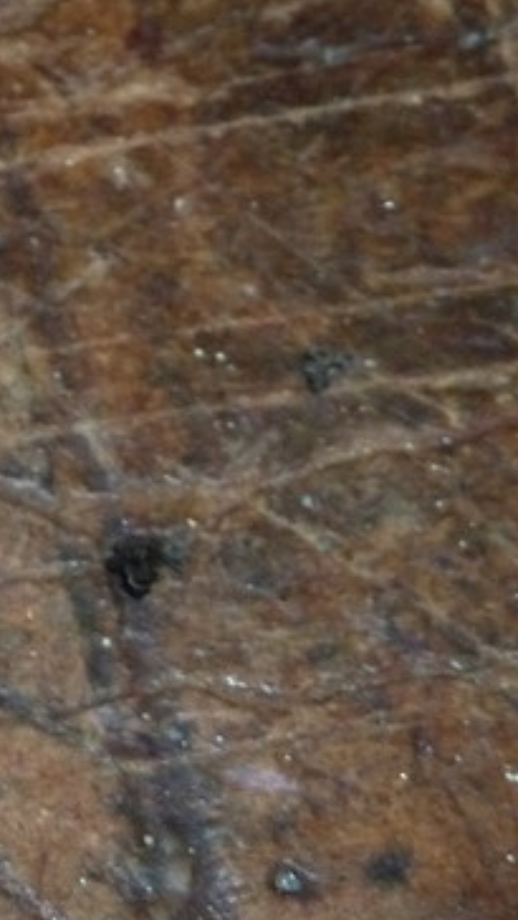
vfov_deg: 15.7
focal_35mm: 134
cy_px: 13
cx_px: -643
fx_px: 3269
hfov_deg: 8.4
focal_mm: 6.9
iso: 400
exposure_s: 1/30
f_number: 3.7
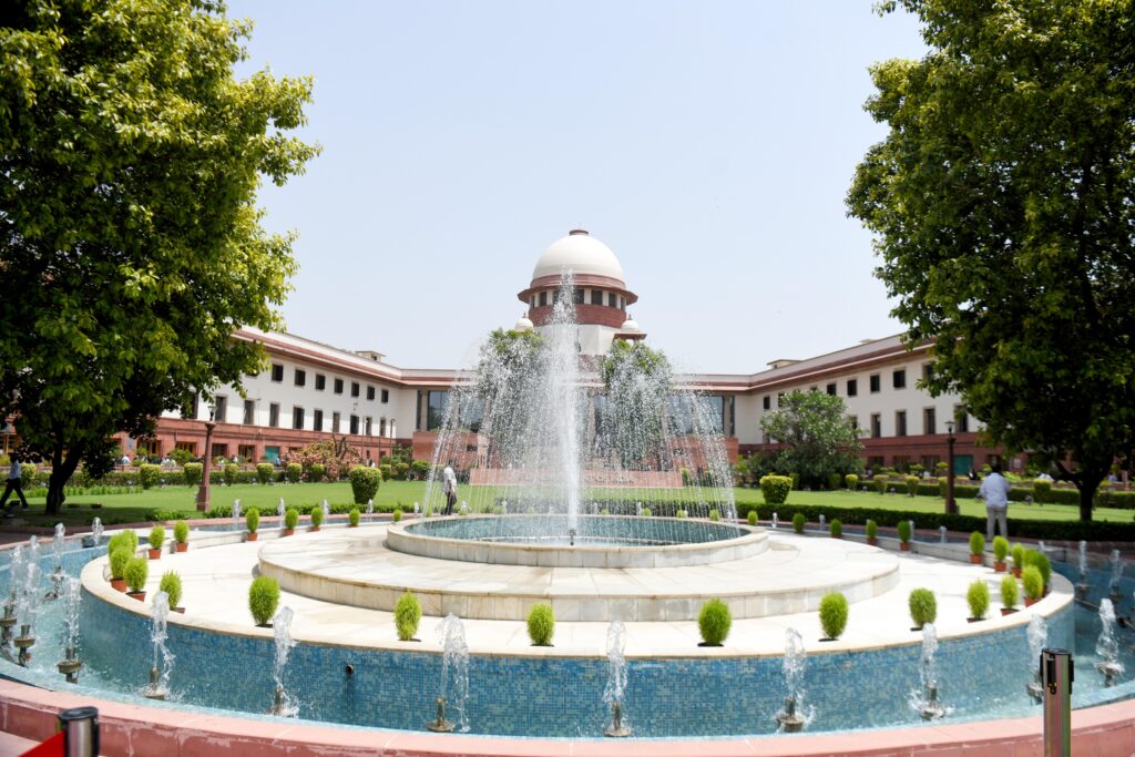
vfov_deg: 53.1
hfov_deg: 73.7
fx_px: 757
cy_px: 378
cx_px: 568
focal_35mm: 24
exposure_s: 1/3200
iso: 250
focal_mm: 24
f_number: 4.5
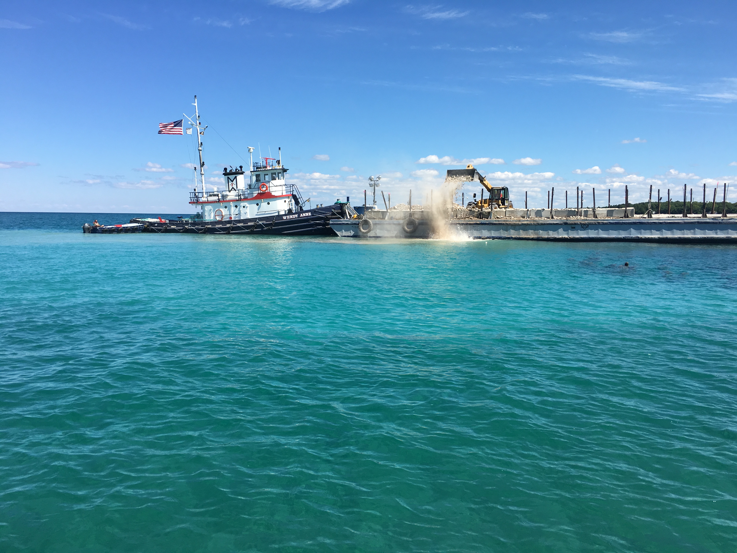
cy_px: 276
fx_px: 617
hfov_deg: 61.7
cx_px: 368
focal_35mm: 29
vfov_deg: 48.2
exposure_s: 1/1672
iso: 25
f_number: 2.2
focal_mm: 4.15
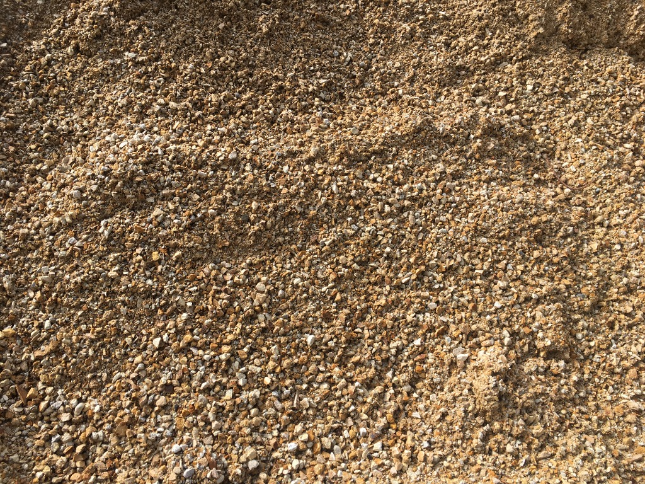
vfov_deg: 48.2
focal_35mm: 29
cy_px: 242
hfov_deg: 61.7
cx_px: 322
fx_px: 540
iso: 25
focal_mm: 4.15
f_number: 2.2
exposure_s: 1/874
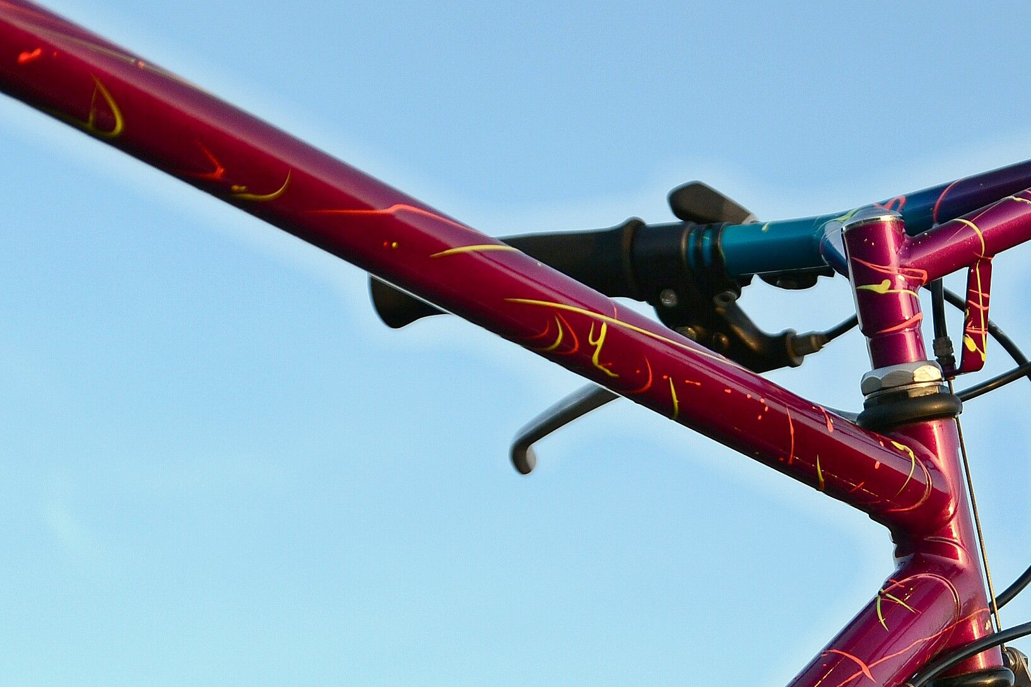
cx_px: 893
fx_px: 3180
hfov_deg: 18.2
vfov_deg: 12.3
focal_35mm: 111
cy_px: 524
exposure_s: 1/640
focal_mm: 35
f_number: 5
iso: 200
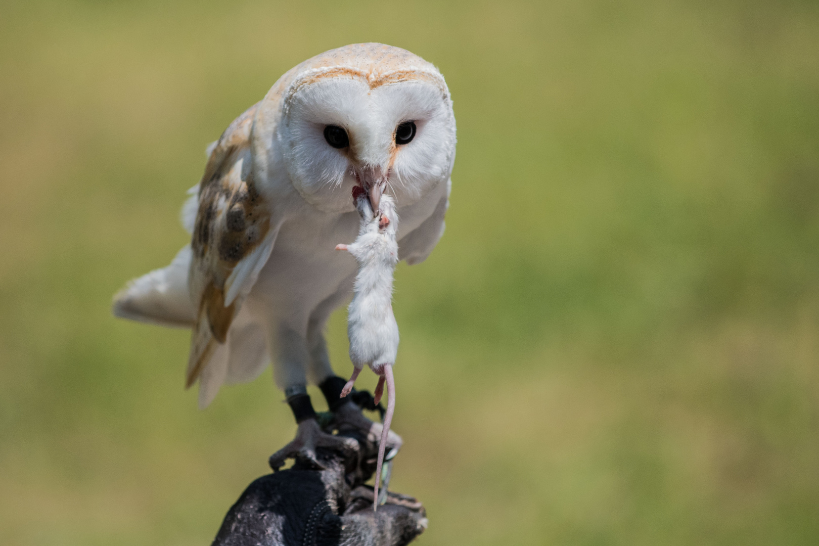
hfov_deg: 7.6
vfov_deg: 5.1
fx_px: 6142
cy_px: 273
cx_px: 410
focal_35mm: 270
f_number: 4
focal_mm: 180
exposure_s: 1/8000
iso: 800
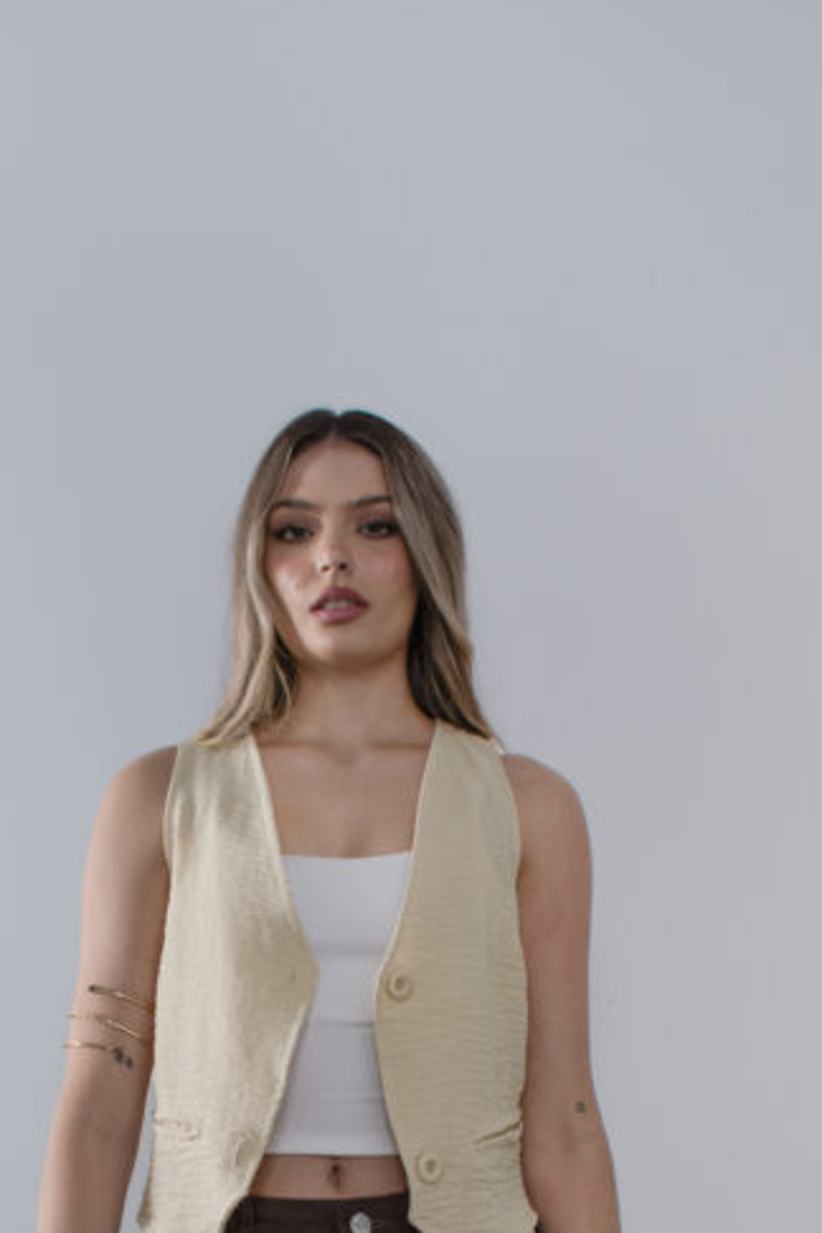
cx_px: 340
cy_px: 1263
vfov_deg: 29.2
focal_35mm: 64
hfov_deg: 21.2
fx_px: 2192
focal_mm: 18
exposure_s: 1/125
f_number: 6.7
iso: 100
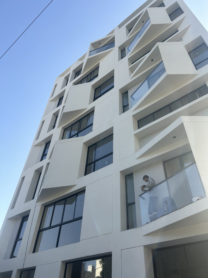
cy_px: 139
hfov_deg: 53.1
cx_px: 104
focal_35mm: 26
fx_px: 208
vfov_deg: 67.3
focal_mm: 5.7
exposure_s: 1/1724
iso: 50
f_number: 1.5
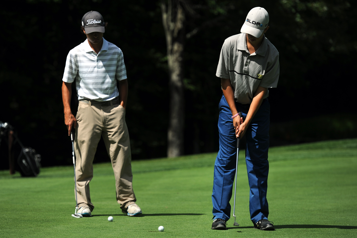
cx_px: 178
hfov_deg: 12.5
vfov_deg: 8.3
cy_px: 119
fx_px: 1636
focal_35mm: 165
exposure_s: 1/4000
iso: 200
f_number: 4
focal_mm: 165
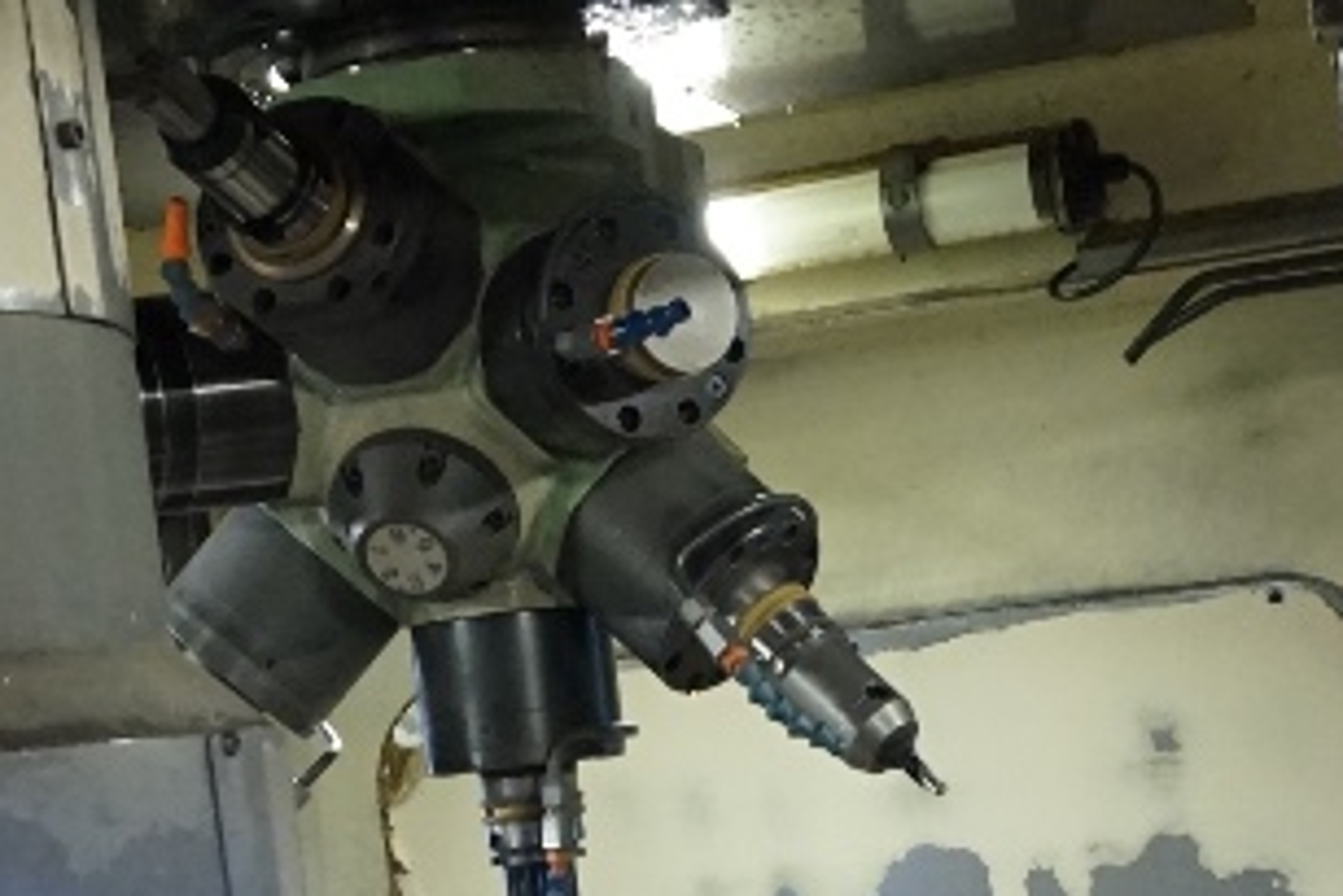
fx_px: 2986
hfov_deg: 25.4
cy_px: 1213
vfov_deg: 16.1
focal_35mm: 80
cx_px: 682
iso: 3200
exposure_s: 1/125
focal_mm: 16
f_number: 3.5
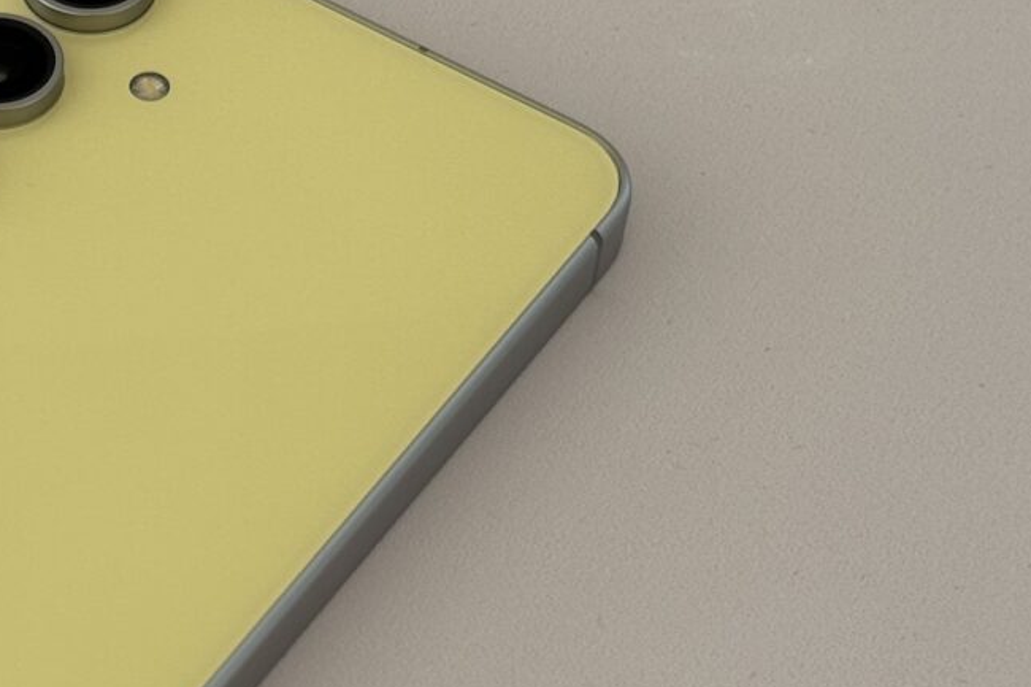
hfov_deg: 17.0
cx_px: 2
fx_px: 3378
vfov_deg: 11.5
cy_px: 595
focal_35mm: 118
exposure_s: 1/875
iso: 64
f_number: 1.78
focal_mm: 6.76
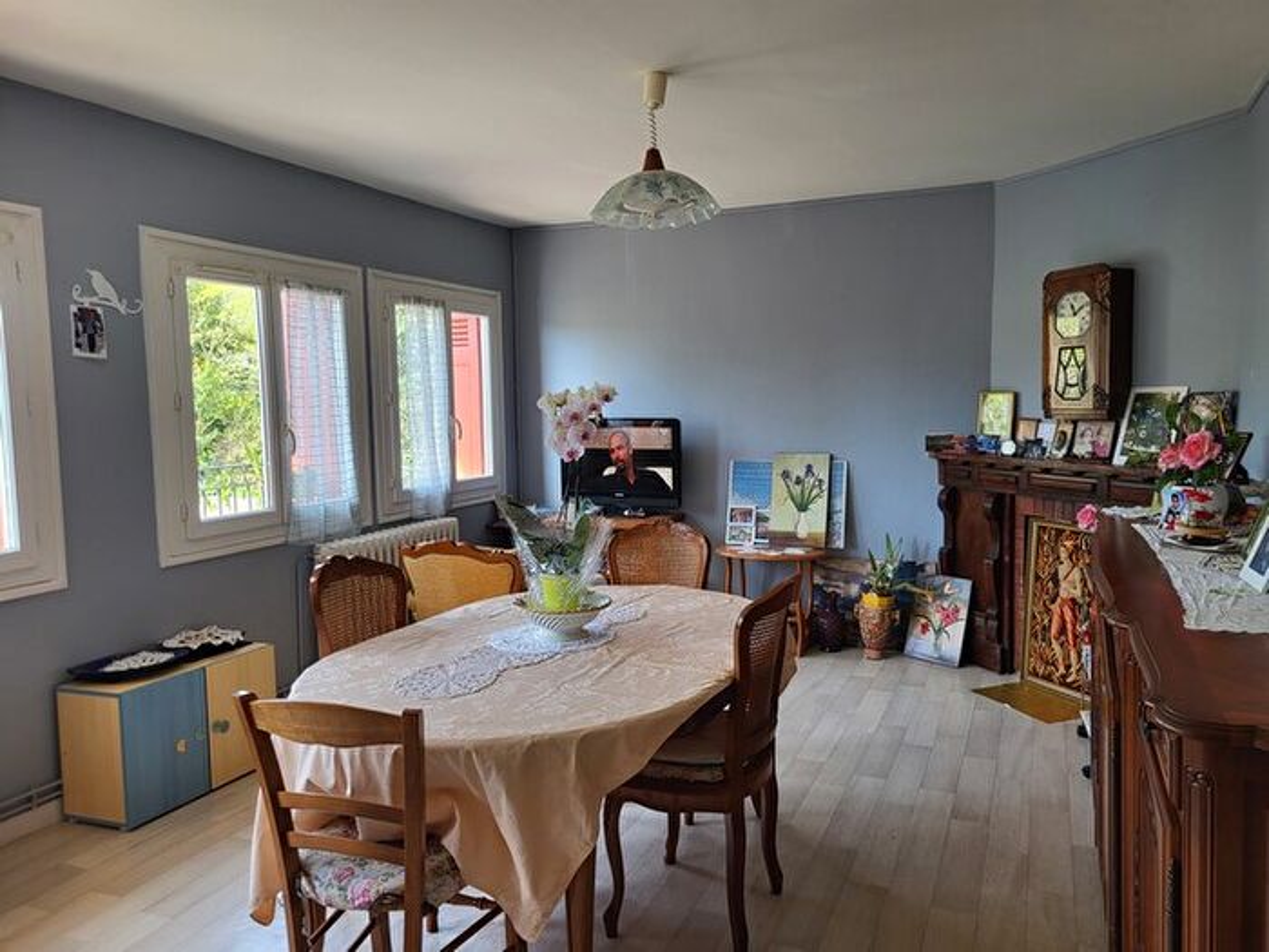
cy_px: 476
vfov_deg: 53.1
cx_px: 634
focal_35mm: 26
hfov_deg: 67.3
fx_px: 953
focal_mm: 5.4
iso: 80
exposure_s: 1/100
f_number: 1.8
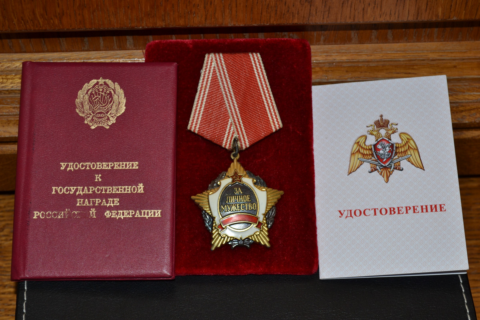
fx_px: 1000
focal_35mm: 75
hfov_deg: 27.0
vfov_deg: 18.2
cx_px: 240
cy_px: 160
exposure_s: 1/60
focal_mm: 50
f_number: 8
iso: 100
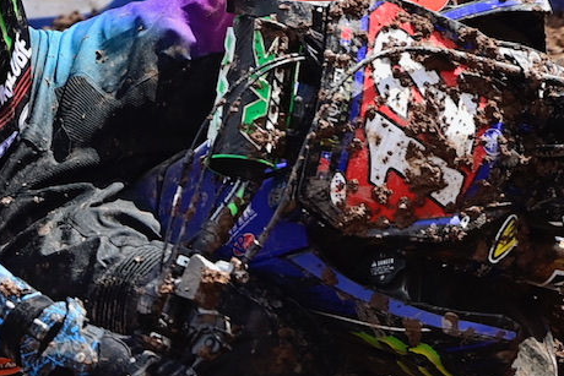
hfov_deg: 1.4
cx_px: 74
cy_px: 276
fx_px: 23553
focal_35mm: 1503
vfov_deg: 0.9
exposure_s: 1/1600
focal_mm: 300
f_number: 4
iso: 220
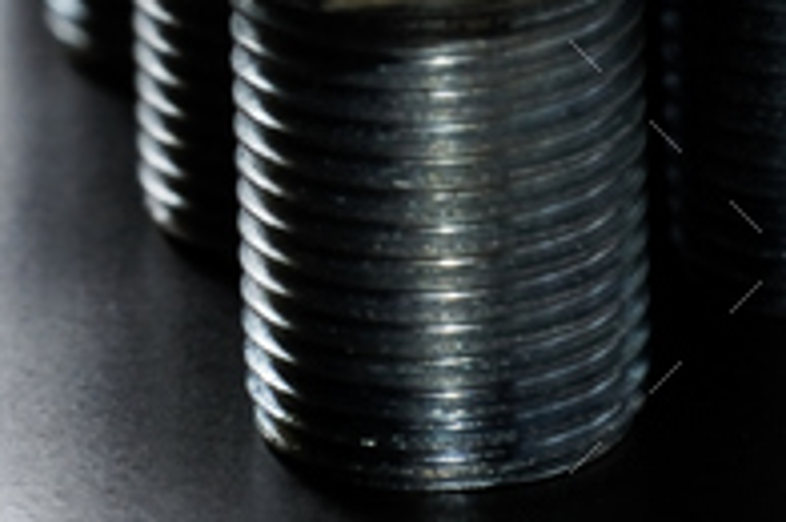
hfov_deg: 9.1
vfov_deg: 6.0
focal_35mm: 226
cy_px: -161
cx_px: 766
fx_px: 4926
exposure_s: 1/60
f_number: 13
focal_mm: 50
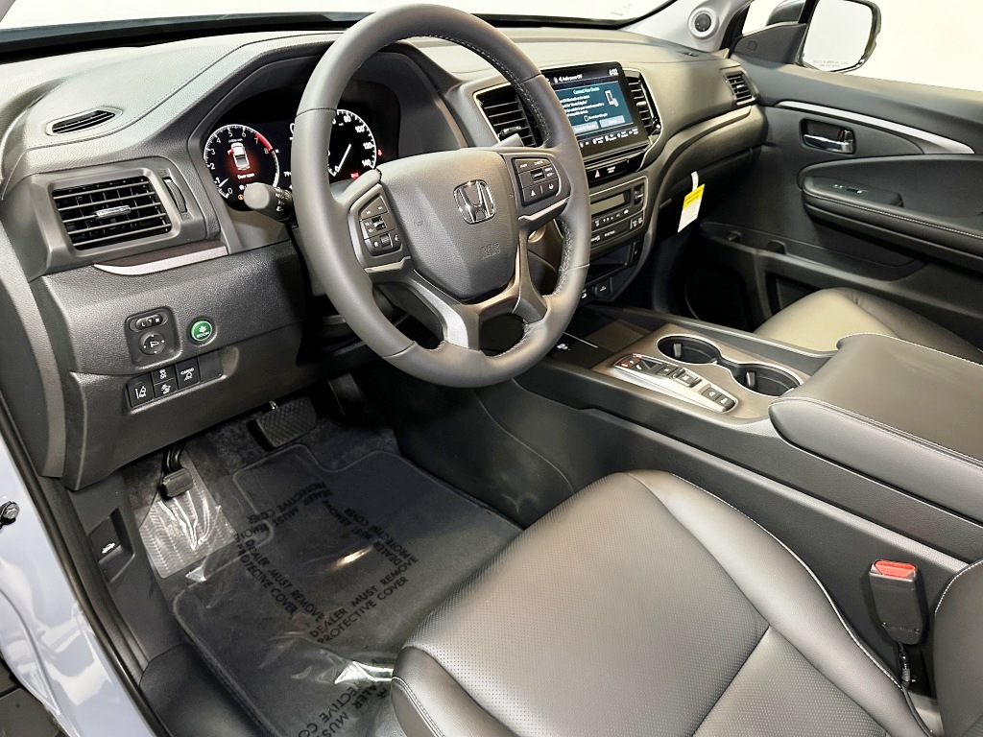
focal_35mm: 24
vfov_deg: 56.8
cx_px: 492
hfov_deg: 71.6
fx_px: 682
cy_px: 368
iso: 1000
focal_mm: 6.86
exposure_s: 1/30
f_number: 1.78
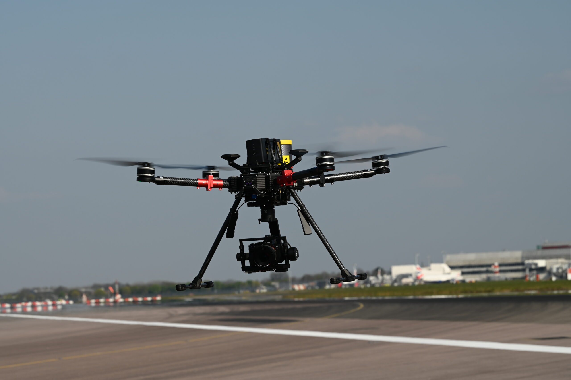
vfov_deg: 8.3
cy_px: 190
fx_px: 2615
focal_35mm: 165
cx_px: 286
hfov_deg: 12.5
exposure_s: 1/200
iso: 100
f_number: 13
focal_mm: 165
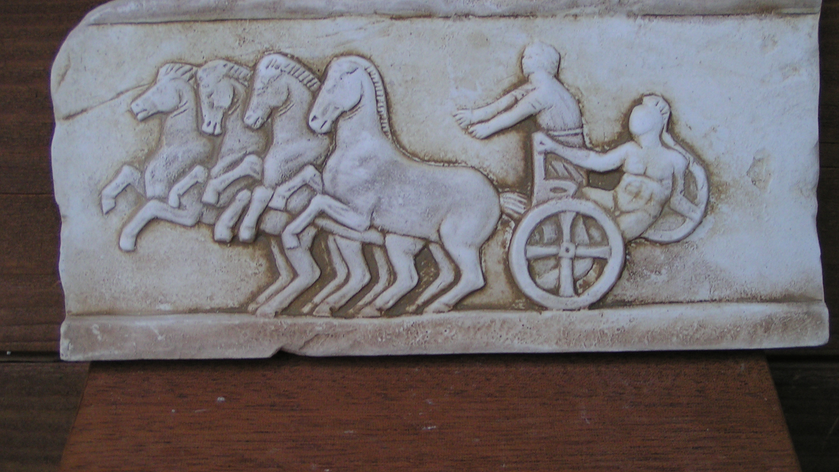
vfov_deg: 17.5
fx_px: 1535
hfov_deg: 30.6
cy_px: 180
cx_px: 418
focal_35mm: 69
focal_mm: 9.7
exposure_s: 1/60
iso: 80
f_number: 3.2
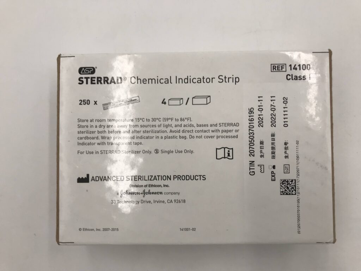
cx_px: 180
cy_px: 136
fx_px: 292
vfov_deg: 49.7
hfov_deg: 63.4
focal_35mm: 28
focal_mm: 3.99
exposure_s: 1/60
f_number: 1.8
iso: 32
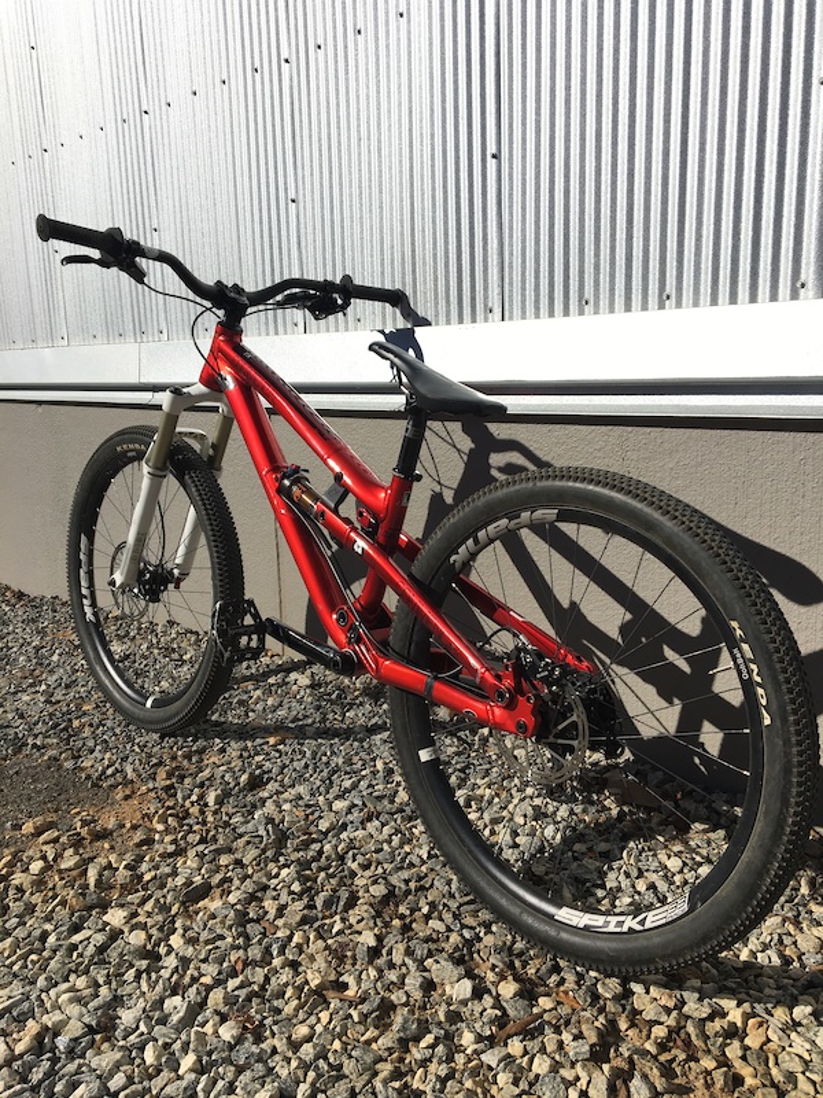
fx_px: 919
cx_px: 412
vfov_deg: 61.7
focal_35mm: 29
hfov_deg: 48.2
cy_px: 549
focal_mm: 4.15
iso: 25
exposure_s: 1/2849
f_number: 2.2
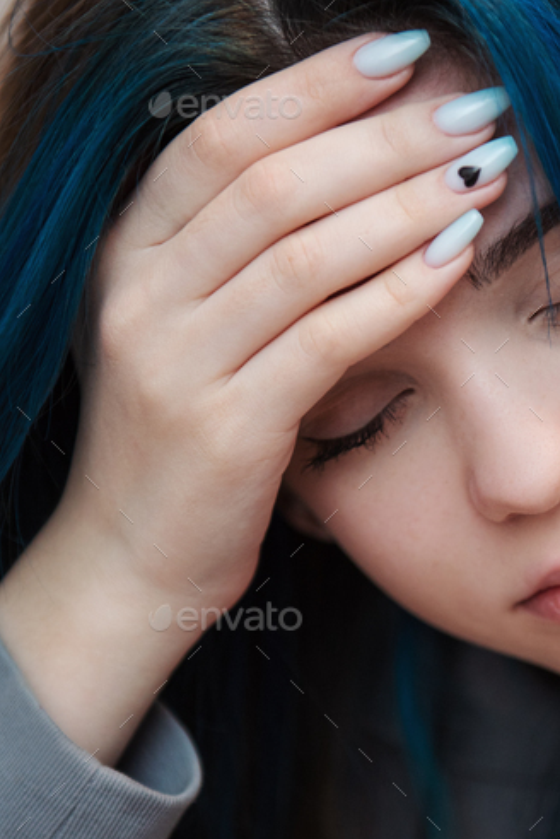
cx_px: 476
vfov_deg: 16.2
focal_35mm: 126
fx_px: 2936
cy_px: 605
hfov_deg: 10.8
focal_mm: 70
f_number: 3.2
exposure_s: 1/80
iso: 320
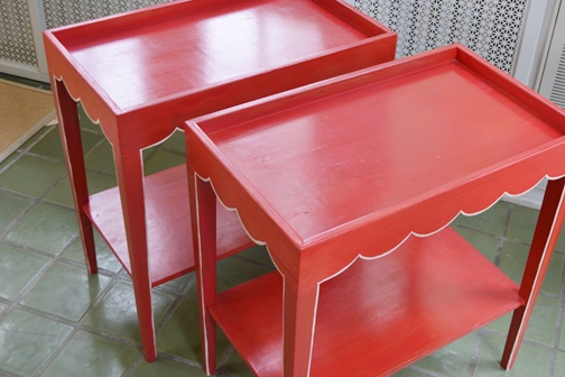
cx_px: 331
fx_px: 785
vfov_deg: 27.0
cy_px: 167
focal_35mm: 50
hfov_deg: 39.5
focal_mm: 28
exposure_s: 1/80
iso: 400
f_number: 4.5
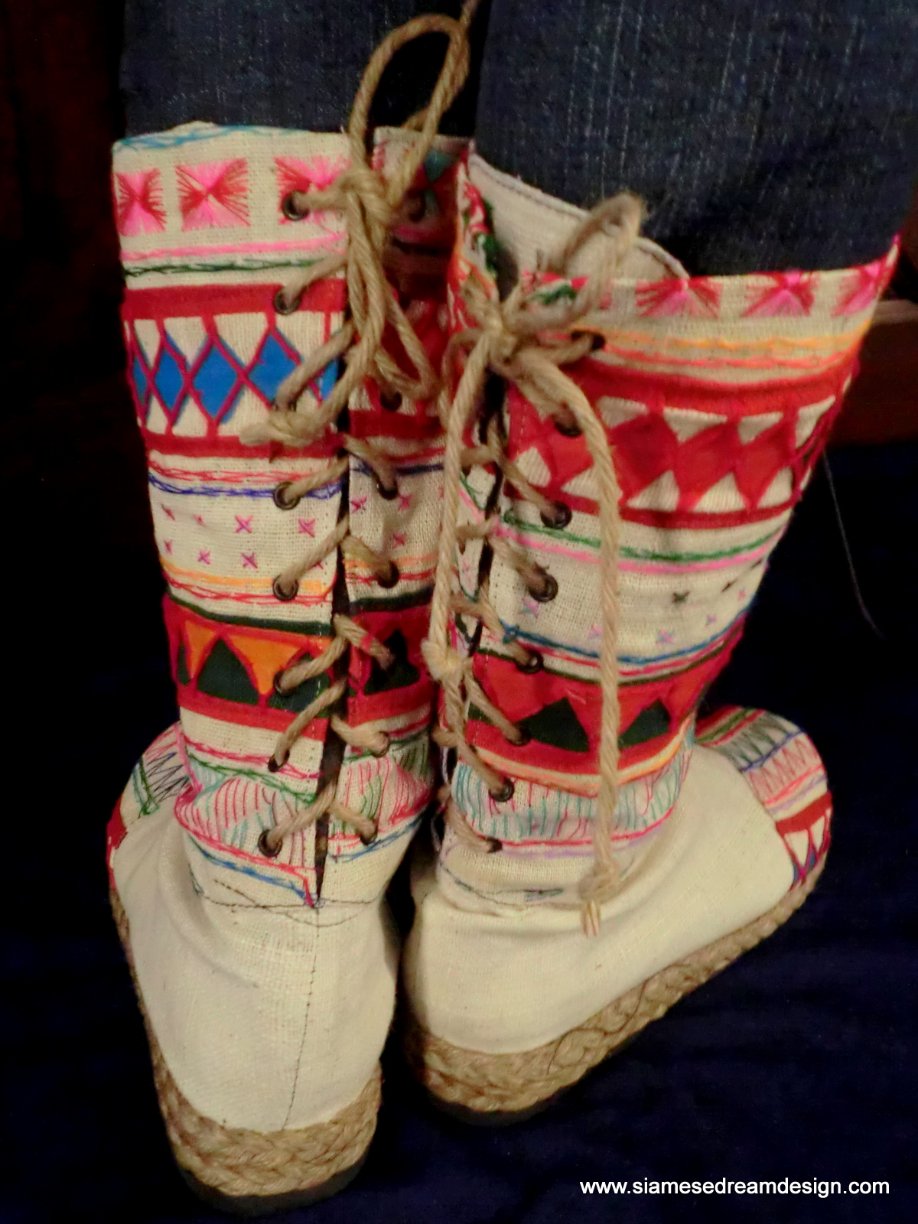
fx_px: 1344
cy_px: 612
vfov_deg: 49.0
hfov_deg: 37.7
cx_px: 459
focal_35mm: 38
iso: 800
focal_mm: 6.9
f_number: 3.9
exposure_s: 1/20
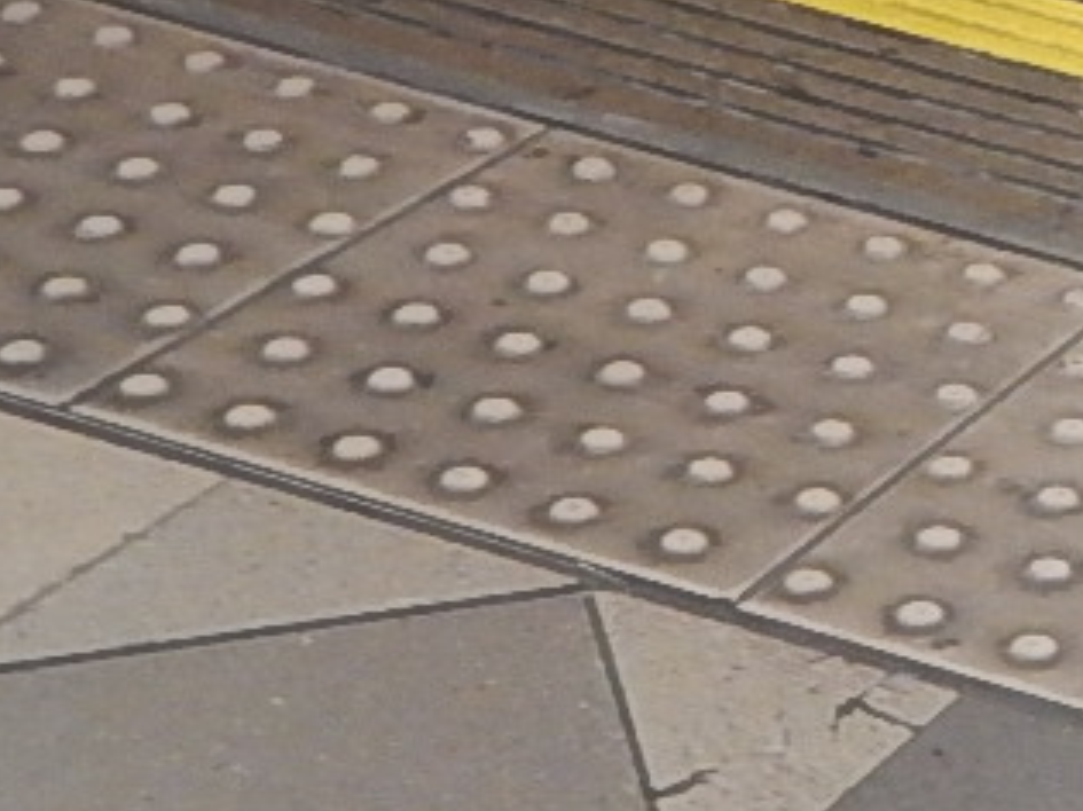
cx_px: 2328
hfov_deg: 13.3
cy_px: 543
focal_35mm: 122
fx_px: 3815
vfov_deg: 12.1
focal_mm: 4.3
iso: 400
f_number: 2.8
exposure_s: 1/25
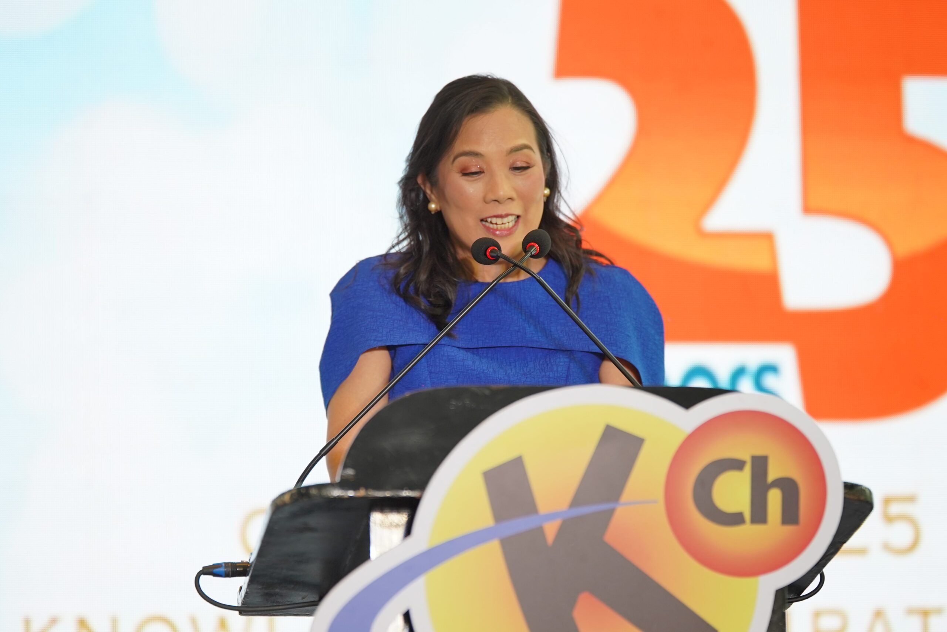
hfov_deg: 16.1
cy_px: 316
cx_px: 474
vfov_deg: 10.8
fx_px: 3341
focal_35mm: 127
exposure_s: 1/250
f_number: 1.4
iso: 250
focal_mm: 85
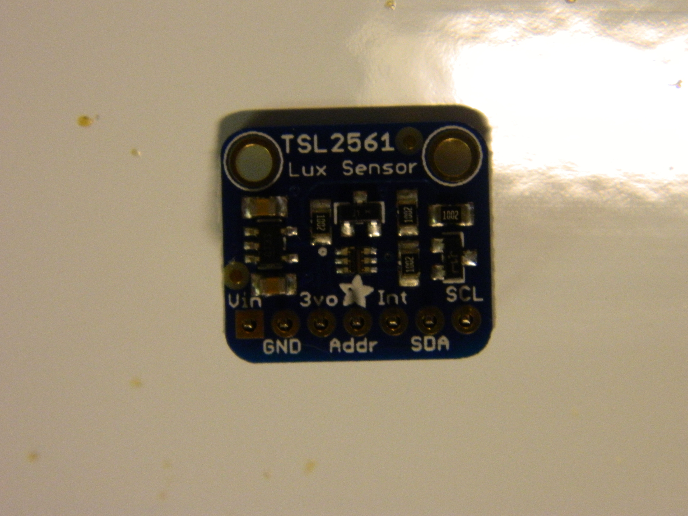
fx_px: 2047
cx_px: 344
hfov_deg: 19.1
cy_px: 258
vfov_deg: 14.4
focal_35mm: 103
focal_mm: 18.6
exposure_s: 1/50
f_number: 4.5
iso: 400
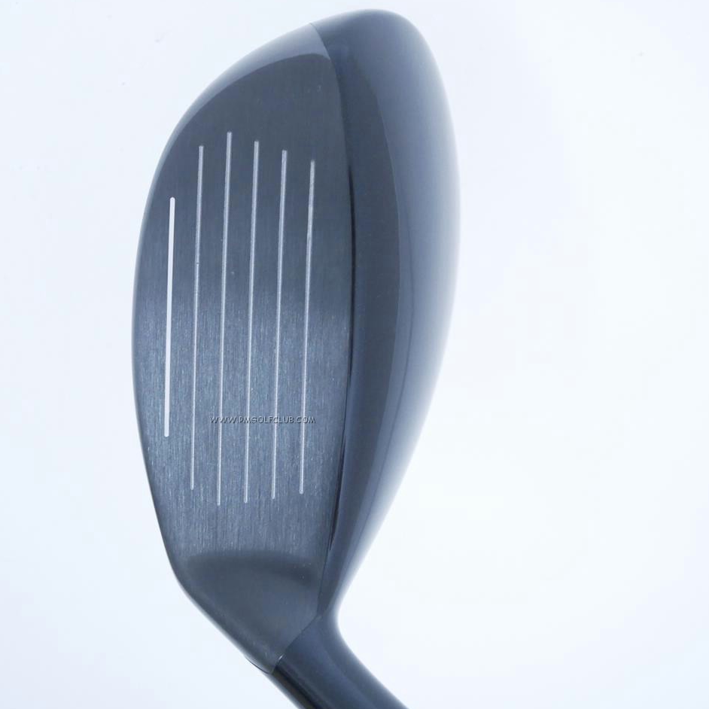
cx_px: 262
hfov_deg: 28.5
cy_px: 351
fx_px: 1390
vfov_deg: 28.6
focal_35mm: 60
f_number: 4.5
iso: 1600
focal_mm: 25
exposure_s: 1/60
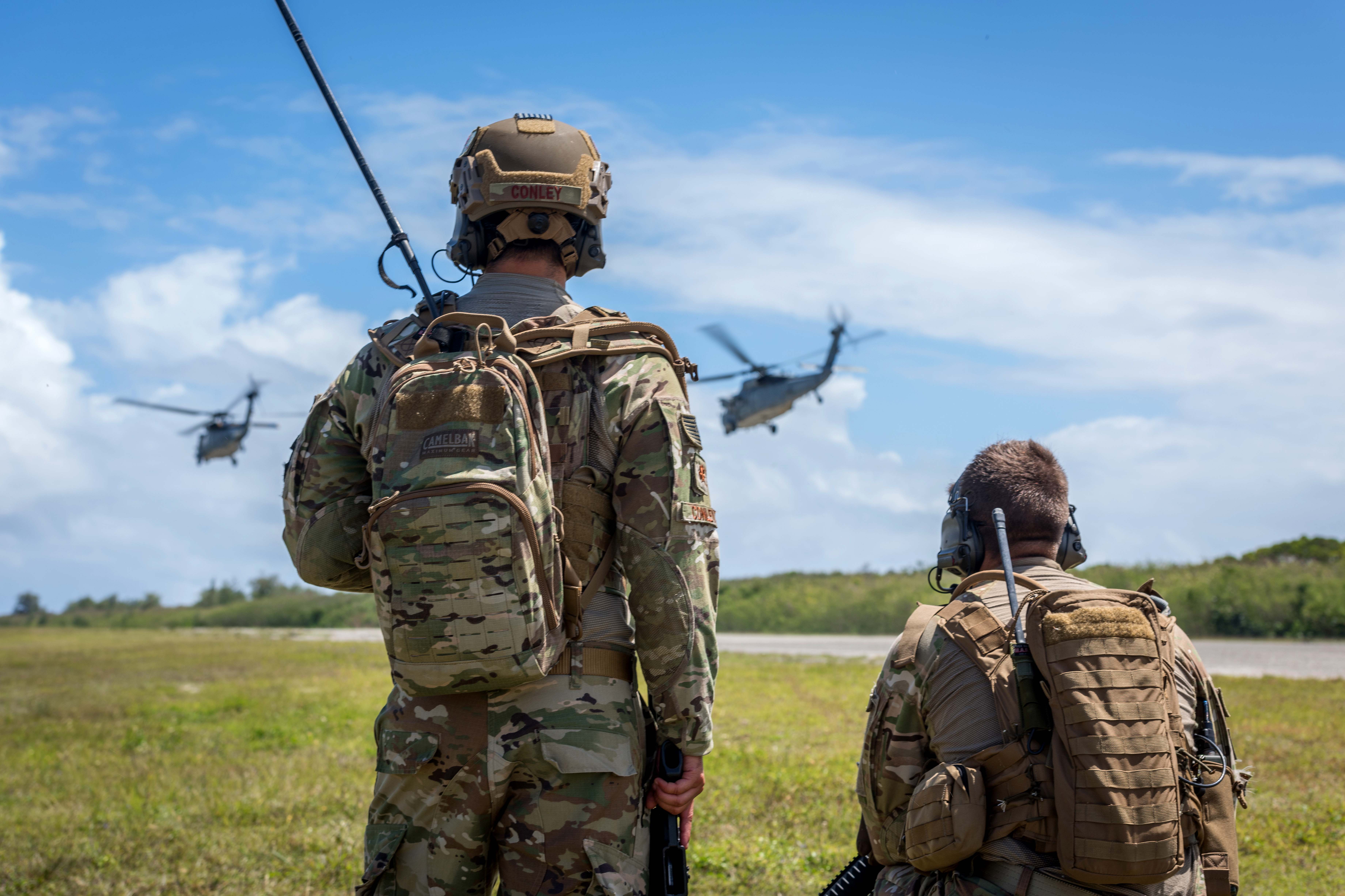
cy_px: 448
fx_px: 2615
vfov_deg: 19.5
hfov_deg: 28.8
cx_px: 672
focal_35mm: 70
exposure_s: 1/160
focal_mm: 70
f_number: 8
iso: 100
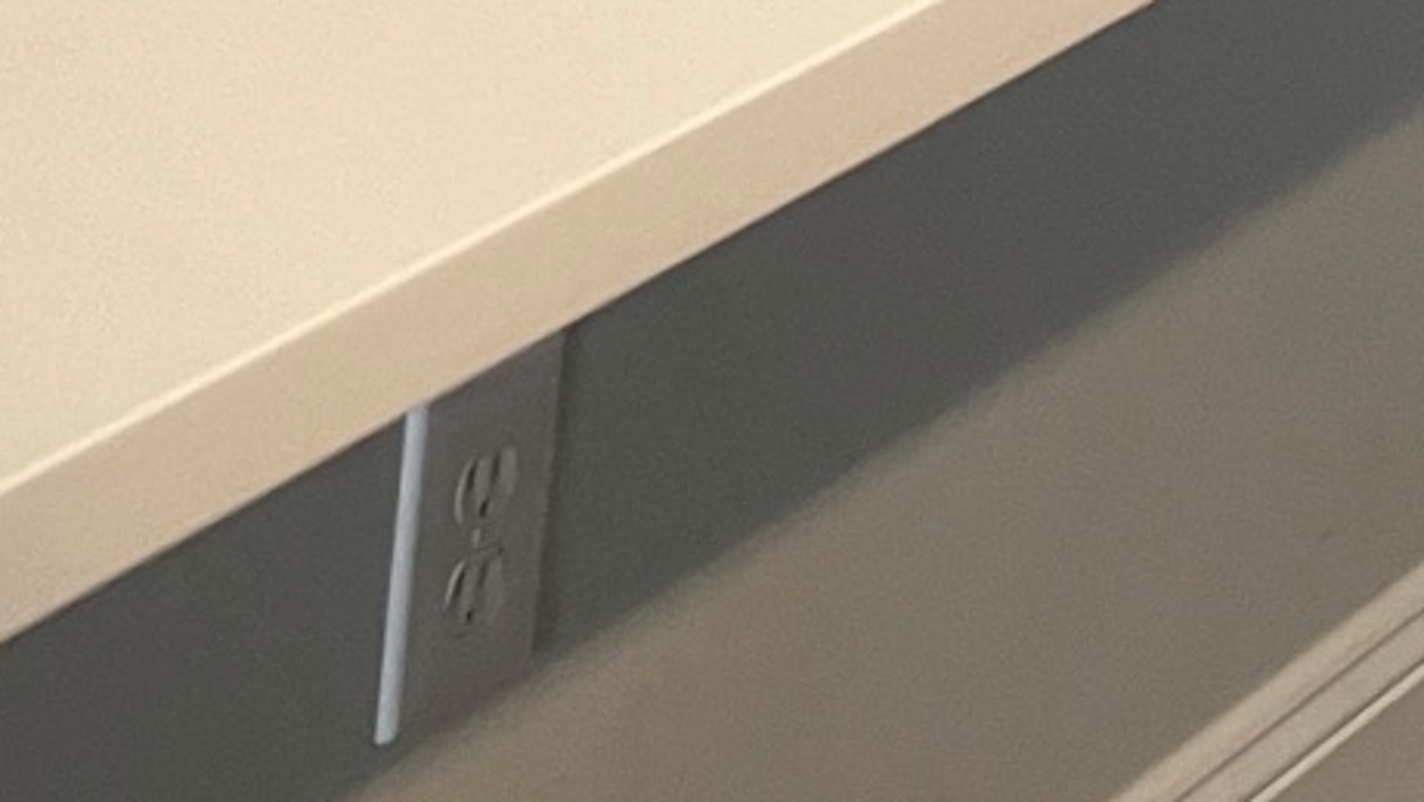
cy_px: -1034
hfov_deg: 15.9
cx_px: -588
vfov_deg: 8.8
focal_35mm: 126
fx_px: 4759
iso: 200
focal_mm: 4.2
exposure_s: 1/60
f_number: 1.6
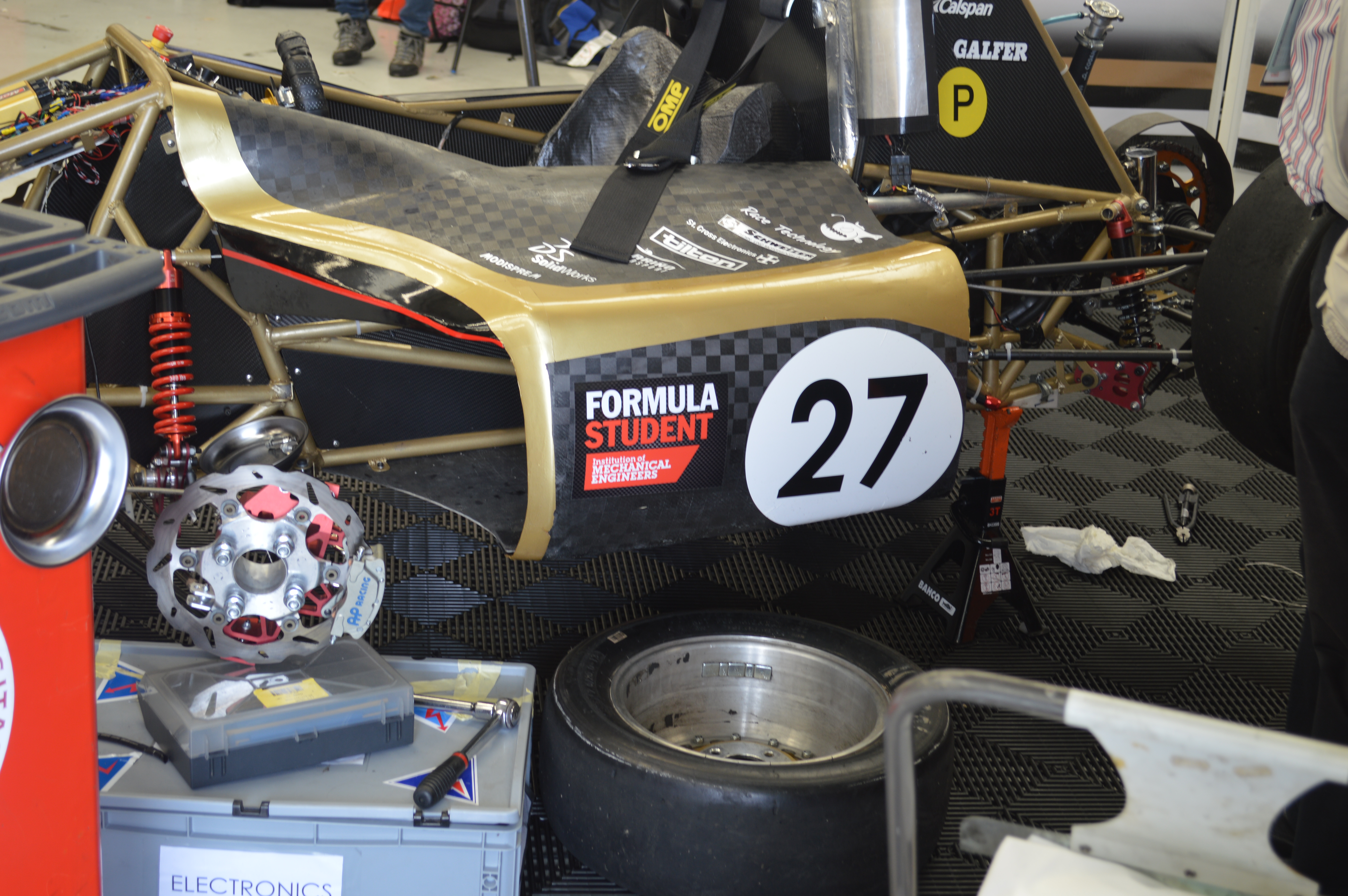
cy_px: 448
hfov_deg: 36.9
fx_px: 2020
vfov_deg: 25.0
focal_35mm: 54
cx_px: 674
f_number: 5
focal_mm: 36
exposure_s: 1/8
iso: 100
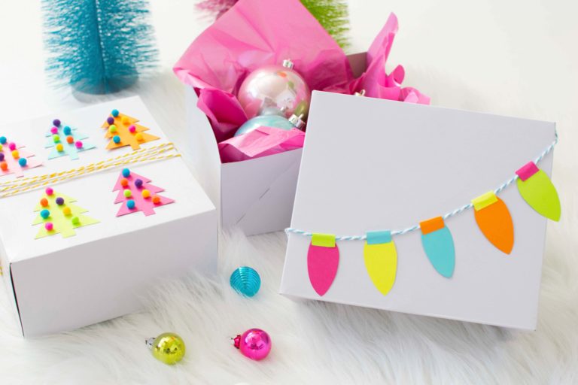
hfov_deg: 37.9
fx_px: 843
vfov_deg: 25.8
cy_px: 192
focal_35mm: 52
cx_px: 289
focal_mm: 35
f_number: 4.5
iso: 200
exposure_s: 1/30
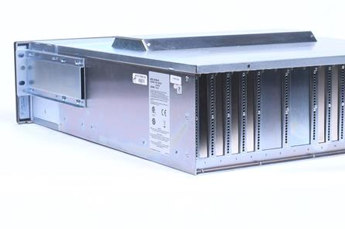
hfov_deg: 30.7
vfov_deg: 20.9
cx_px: 232
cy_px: 104
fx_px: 623
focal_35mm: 65
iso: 200
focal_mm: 32
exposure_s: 1/200
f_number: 16
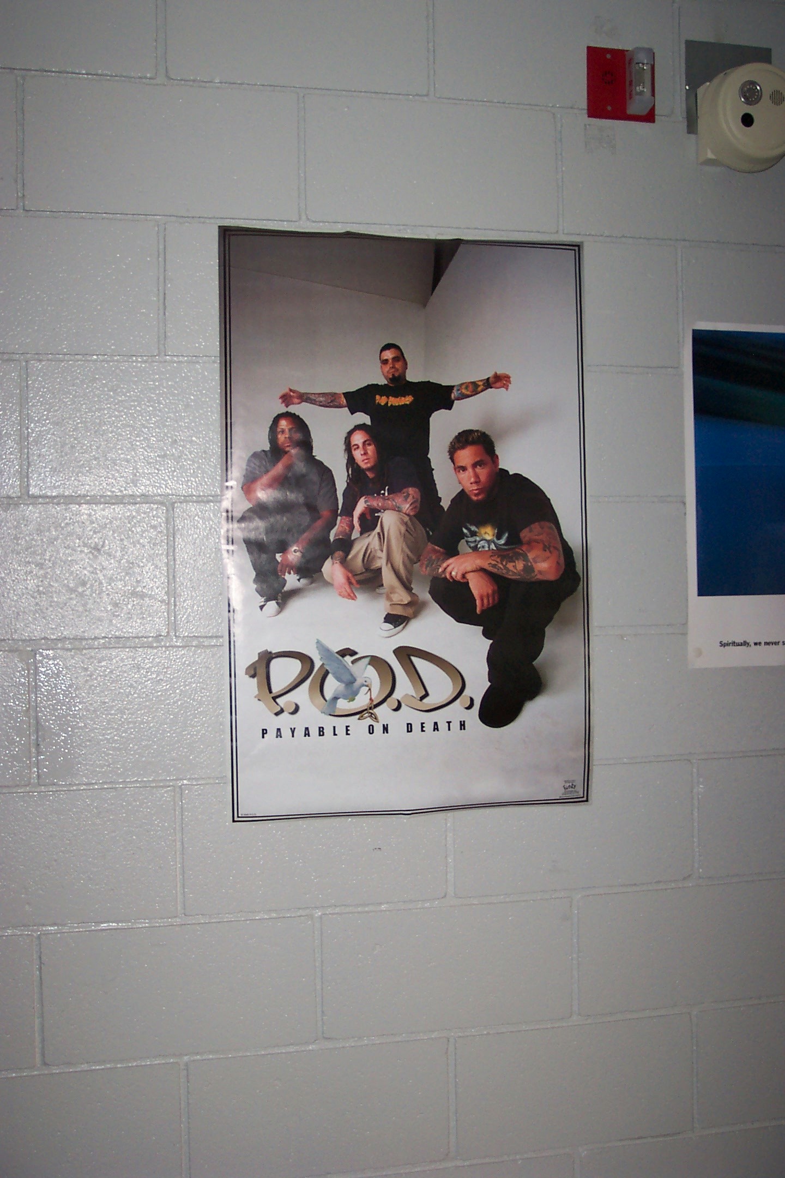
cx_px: 392
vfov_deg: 50.7
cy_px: 589
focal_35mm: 38
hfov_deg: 35.1
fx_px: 1243
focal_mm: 8
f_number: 2.8
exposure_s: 1/30
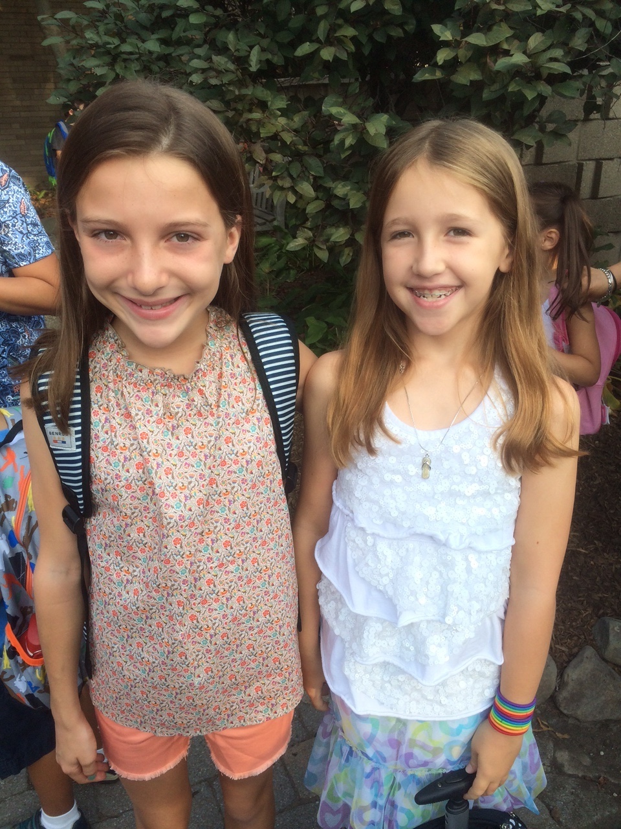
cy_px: 414
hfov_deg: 48.2
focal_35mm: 29
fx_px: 694
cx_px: 310
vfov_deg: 61.7
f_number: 2.2
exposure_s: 1/554
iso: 32
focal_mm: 4.15
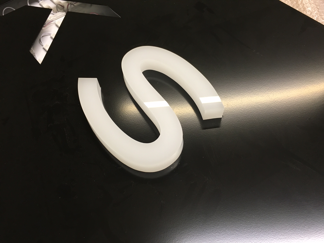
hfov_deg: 61.7
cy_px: 122
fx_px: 271
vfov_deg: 48.2
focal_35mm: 29
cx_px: 162
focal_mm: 4.15
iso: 125
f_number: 2.2
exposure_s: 1/33
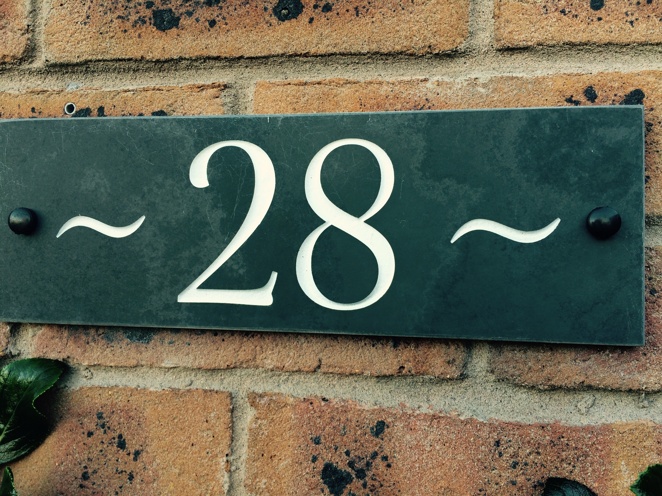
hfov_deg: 61.7
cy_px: 248
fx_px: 555
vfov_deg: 48.2
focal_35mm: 29
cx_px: 331
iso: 40
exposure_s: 1/120
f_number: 2.2
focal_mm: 4.15
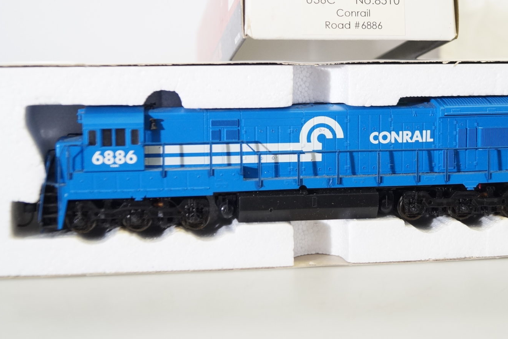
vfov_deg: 22.5
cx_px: 301
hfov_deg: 33.3
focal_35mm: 60
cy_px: 99
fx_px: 847
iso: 640
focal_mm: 26
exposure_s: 1/160
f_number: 4.5
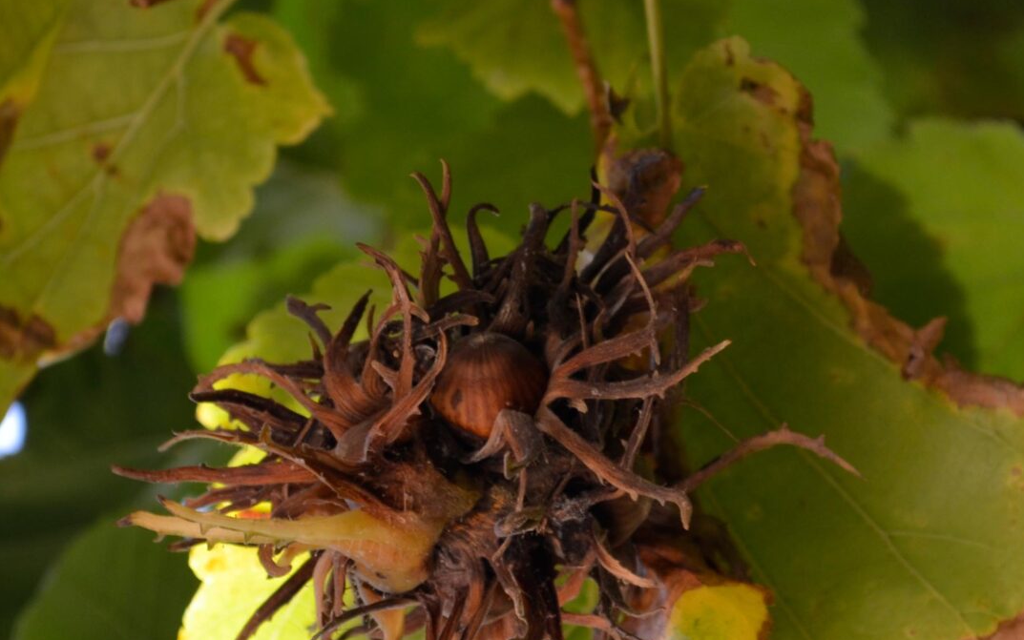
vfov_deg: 6.6
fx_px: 5588
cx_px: 503
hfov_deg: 10.5
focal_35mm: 200
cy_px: 423
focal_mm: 55
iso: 200
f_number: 5.6
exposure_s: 1/125
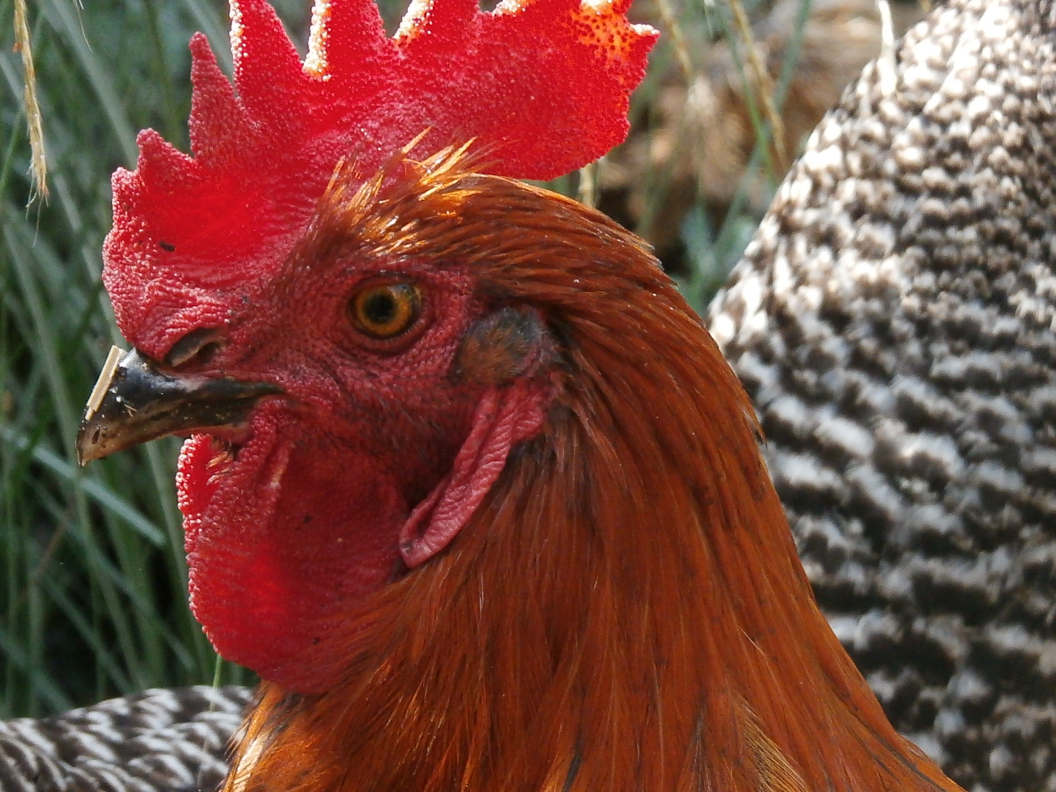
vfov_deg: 7.2
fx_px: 6254
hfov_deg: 9.7
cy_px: 396
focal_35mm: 205
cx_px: 528
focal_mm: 36.51
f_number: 5.9
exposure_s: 1/320
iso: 1000
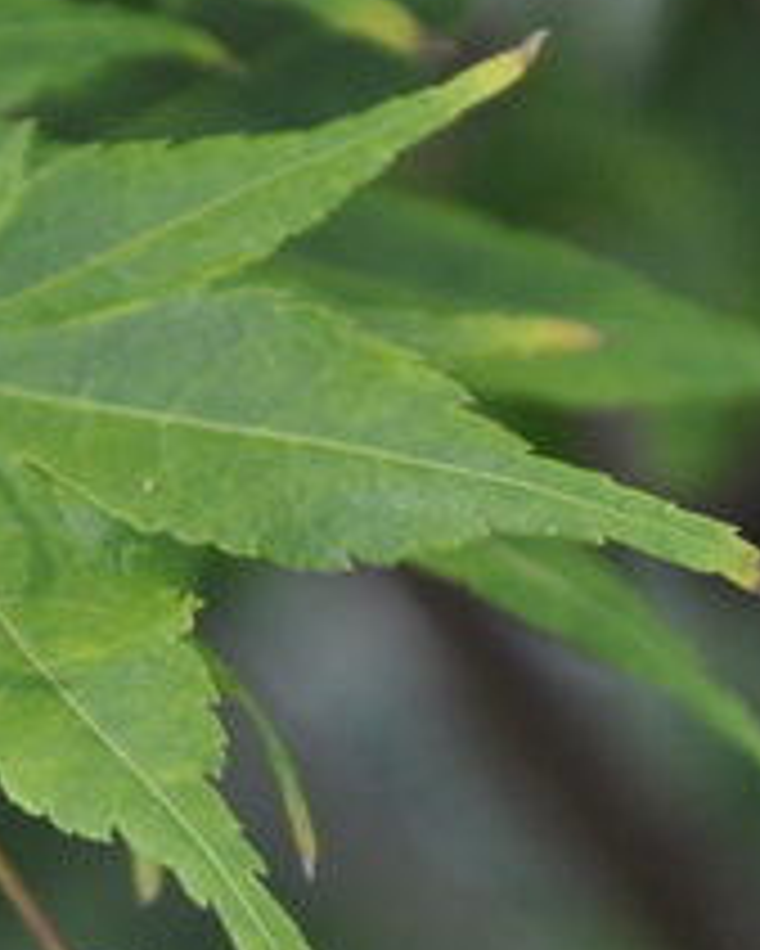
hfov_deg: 3.0
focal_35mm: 522
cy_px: 909
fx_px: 14666
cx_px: 22
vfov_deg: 3.7
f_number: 5.6
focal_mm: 98
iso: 400
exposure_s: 1/125
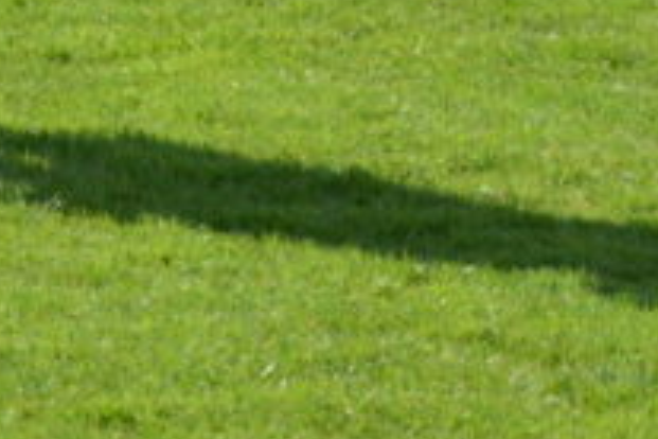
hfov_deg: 3.4
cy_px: -746
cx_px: -509
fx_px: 11094
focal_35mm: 607
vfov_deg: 2.2
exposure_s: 1/1000
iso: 3200
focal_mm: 98
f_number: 20
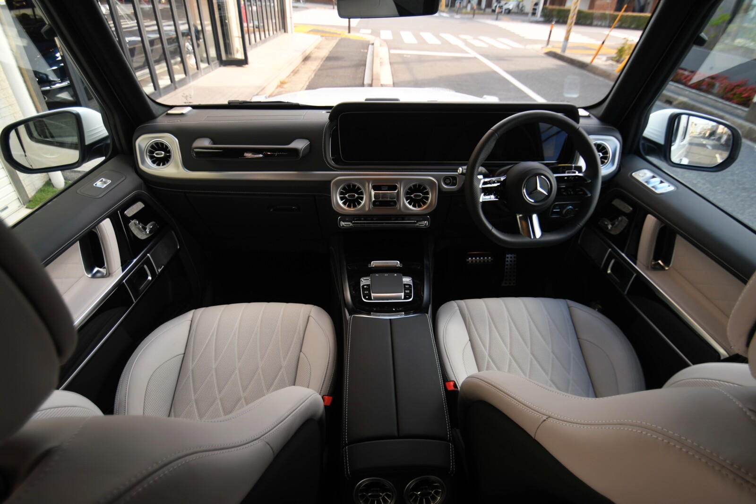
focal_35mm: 17
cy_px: 252
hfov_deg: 92.4
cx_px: 378
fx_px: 362
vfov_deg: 69.7
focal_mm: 11.5
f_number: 3.5
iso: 100
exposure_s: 1/125
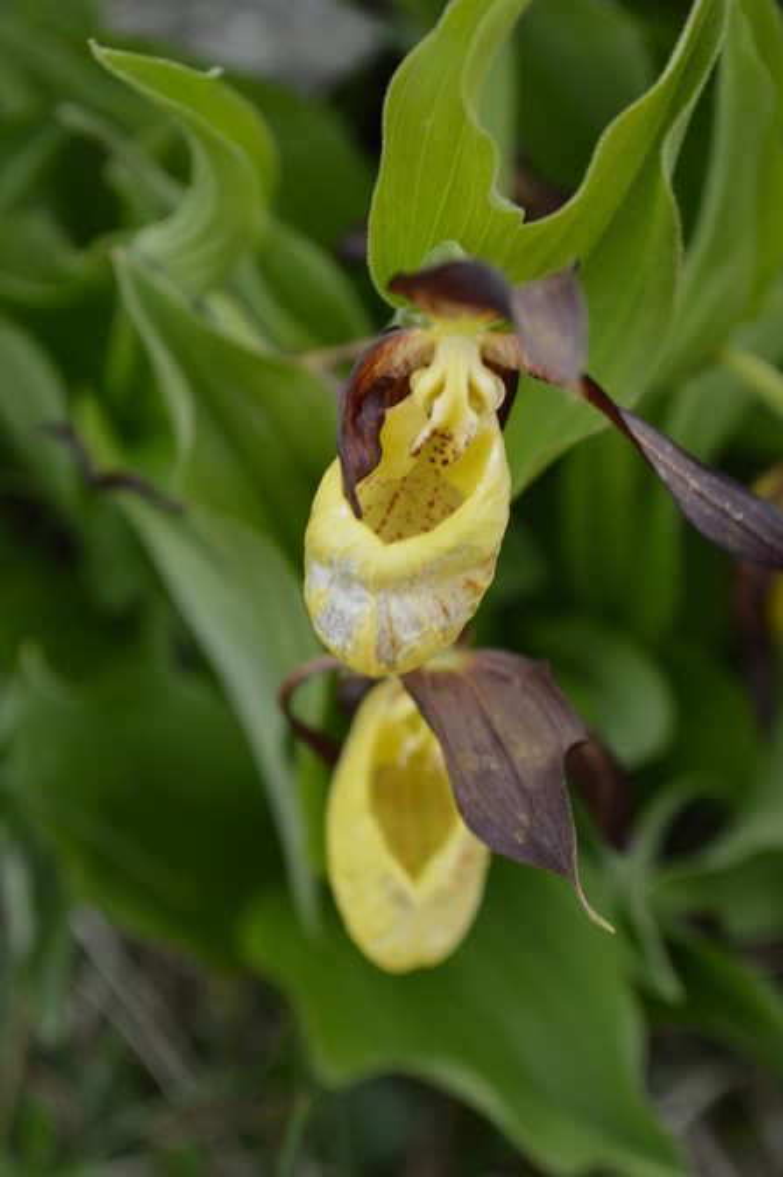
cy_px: 588
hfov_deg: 17.5
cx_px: 392
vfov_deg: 26.0
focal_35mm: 78
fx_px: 2548
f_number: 7.1
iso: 400
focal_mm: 52
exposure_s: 1/200
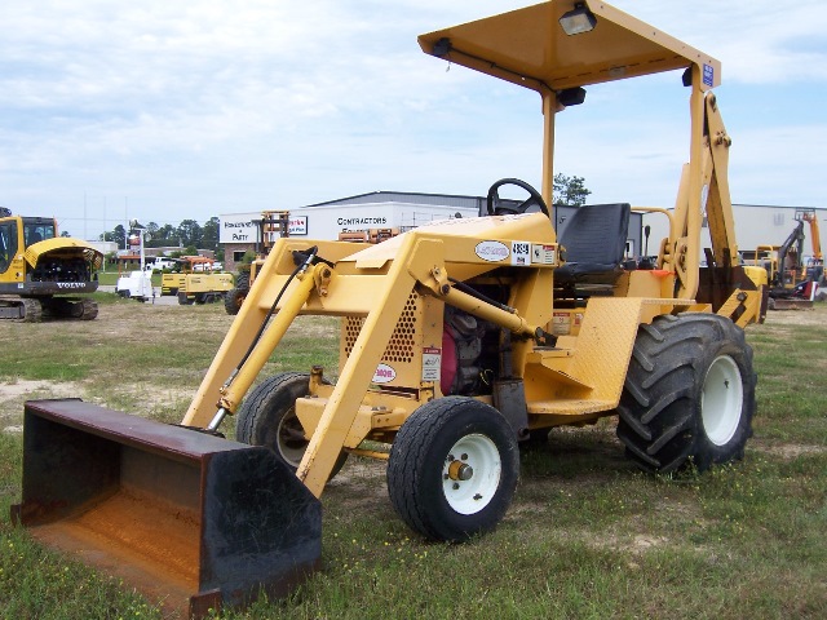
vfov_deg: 39.7
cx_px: 414
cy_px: 310
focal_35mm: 36
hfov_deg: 51.4
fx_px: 860
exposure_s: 1/400
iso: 80
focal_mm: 6.2
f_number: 4.5
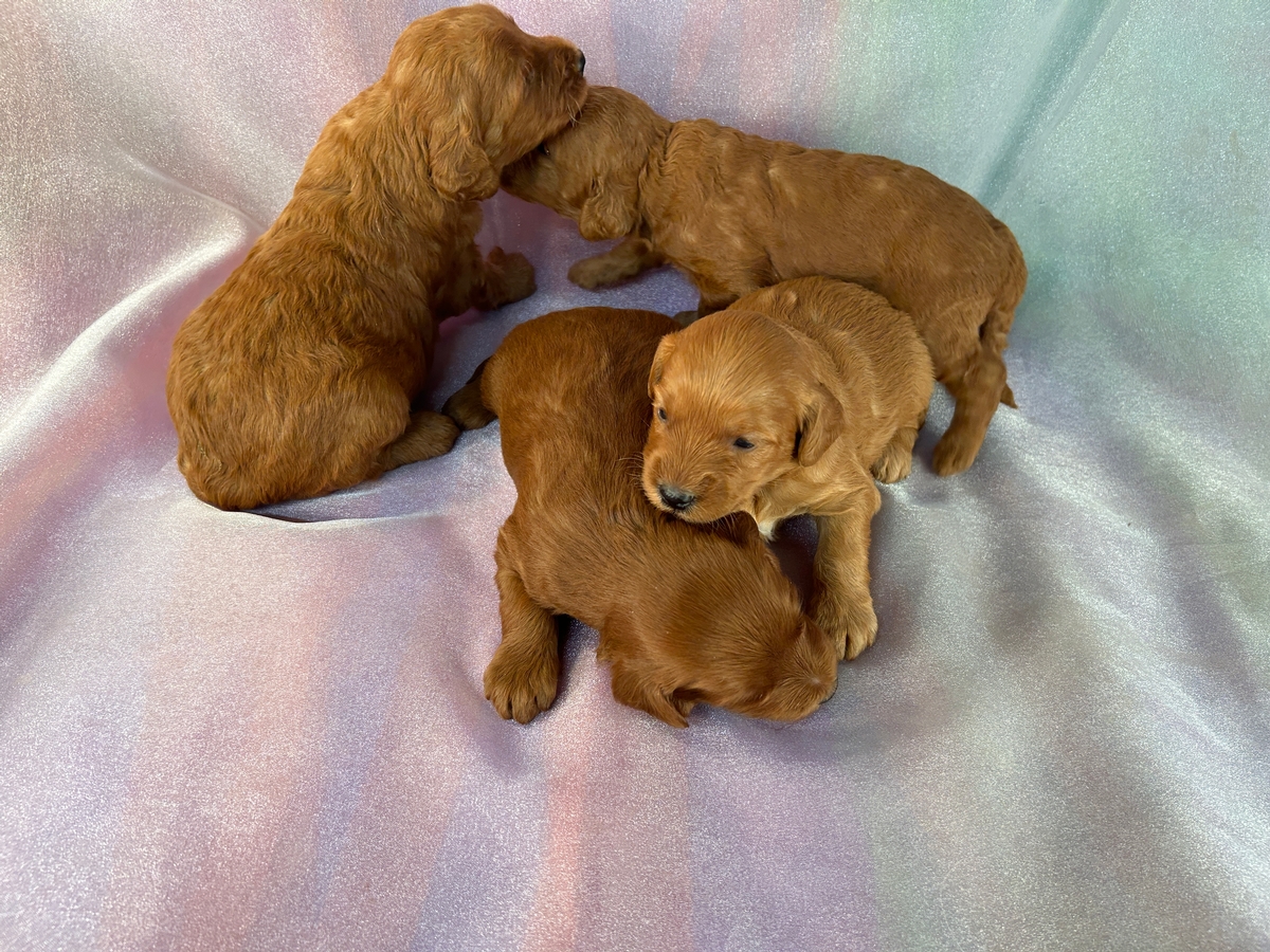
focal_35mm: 26
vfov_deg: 53.1
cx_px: 635
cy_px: 476
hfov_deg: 67.3
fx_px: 954
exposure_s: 1/120
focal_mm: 5.7
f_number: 1.5
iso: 80
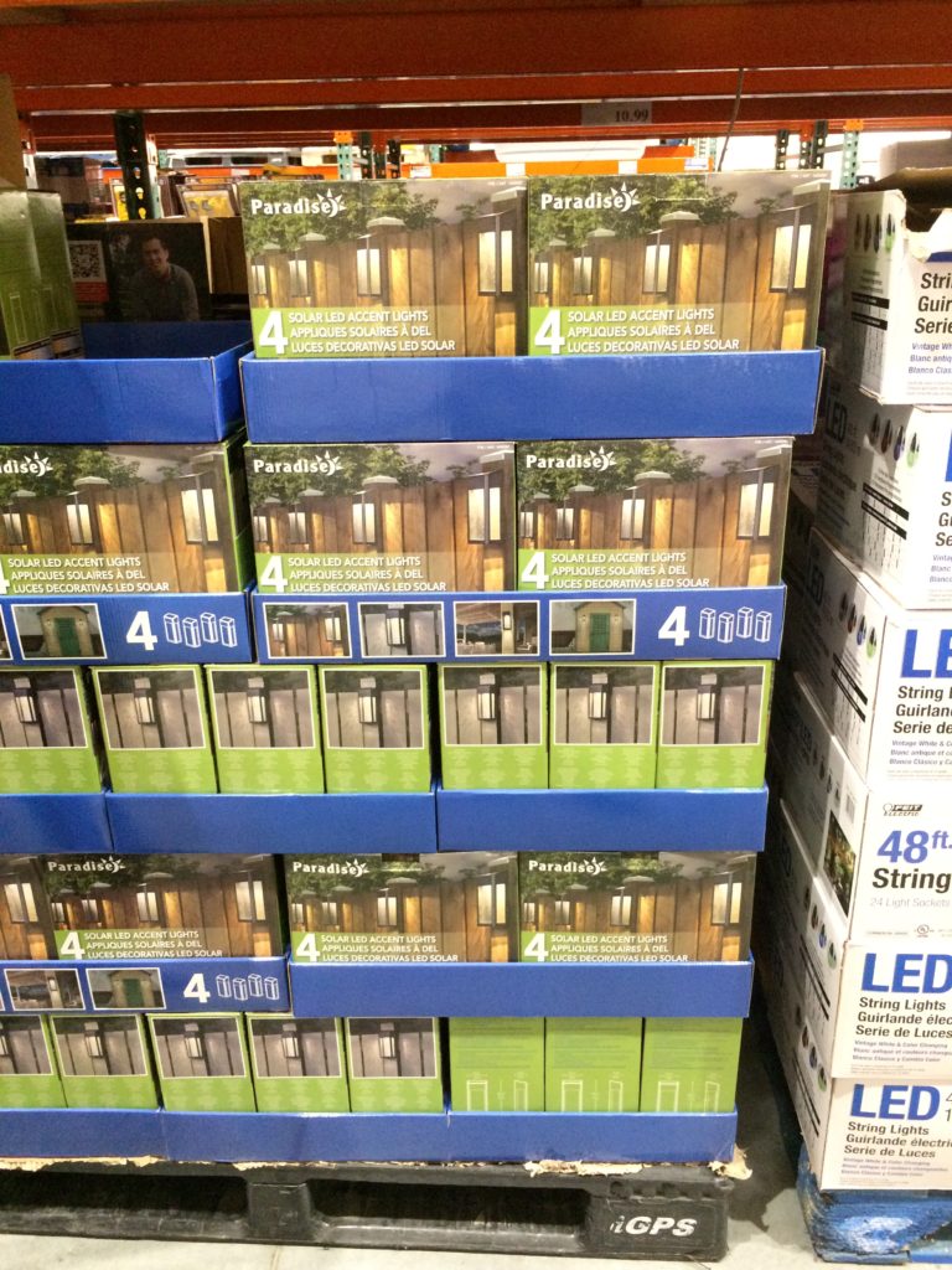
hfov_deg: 48.2
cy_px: 635
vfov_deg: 61.7
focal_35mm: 29
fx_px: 1063
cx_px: 476
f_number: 2.2
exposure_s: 1/30
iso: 200
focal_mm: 4.15
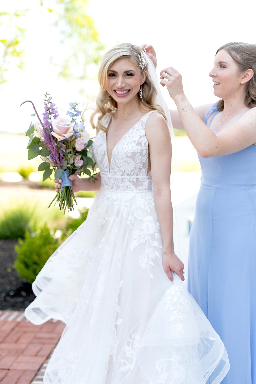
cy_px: 192
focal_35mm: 50
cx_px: 128
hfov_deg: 27.0
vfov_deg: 39.6
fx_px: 533
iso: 400
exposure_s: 1/2500
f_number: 2.2
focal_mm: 50
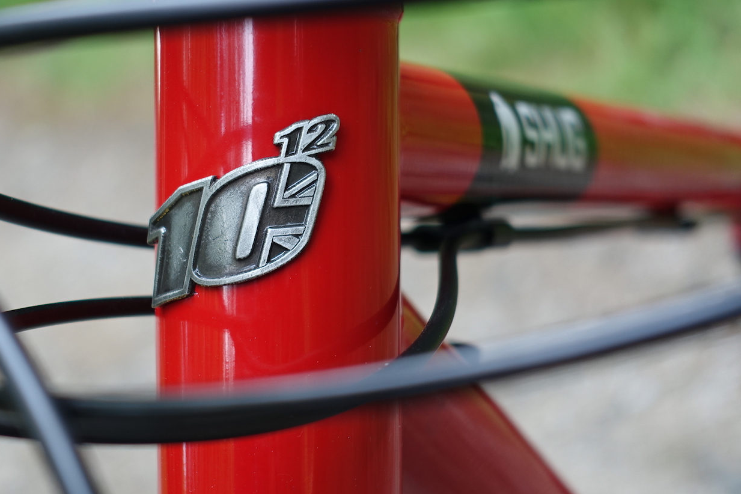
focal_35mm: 92
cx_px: 276
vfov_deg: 14.9
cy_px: 224
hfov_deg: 22.1
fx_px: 1894
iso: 125
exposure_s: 1/80
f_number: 2.8
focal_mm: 25.53
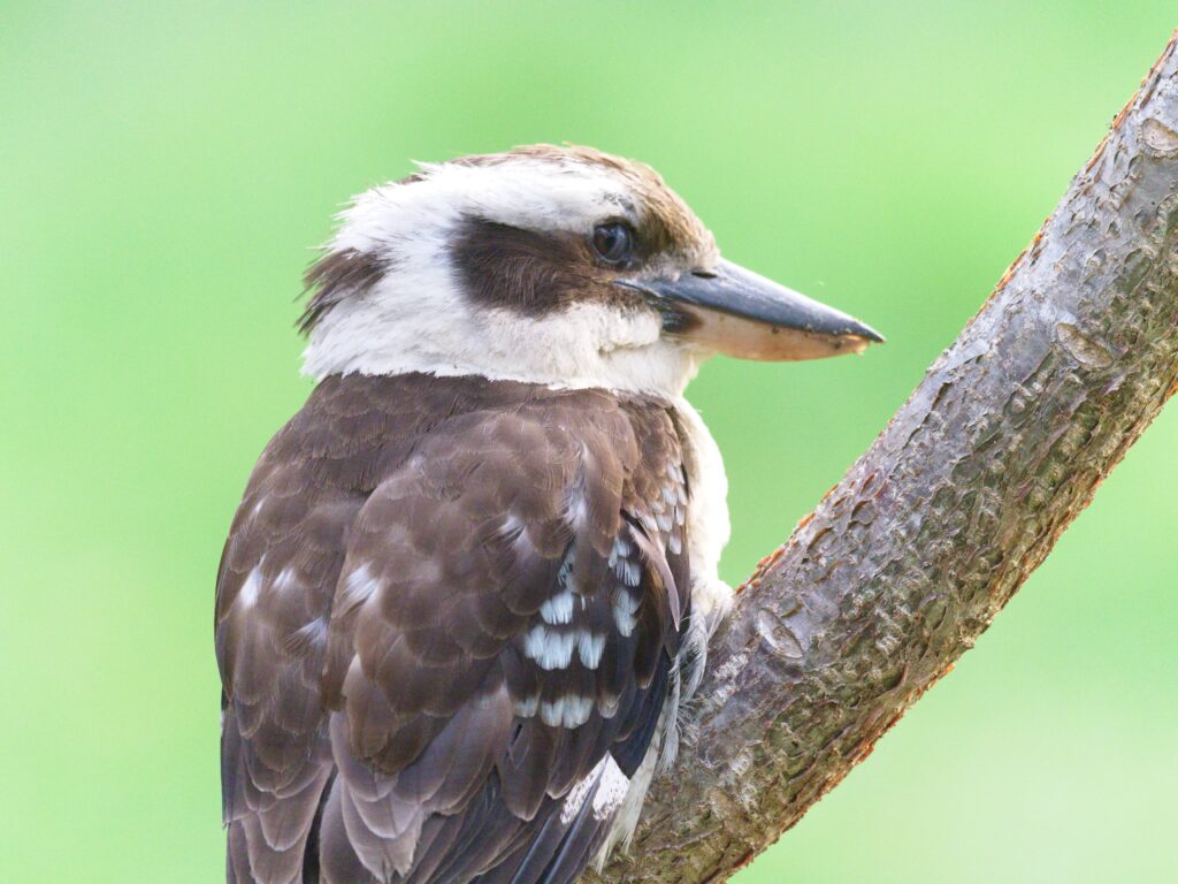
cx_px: 589
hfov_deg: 3.3
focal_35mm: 600
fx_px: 20418
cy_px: 442
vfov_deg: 2.5
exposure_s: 1/500
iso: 4000
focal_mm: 300
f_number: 4
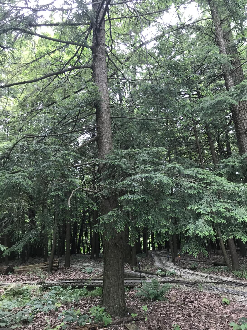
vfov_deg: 63.4
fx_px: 266
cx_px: 124
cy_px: 165
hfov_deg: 49.8
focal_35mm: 28
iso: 40
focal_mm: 3.99
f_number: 1.8
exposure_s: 1/120
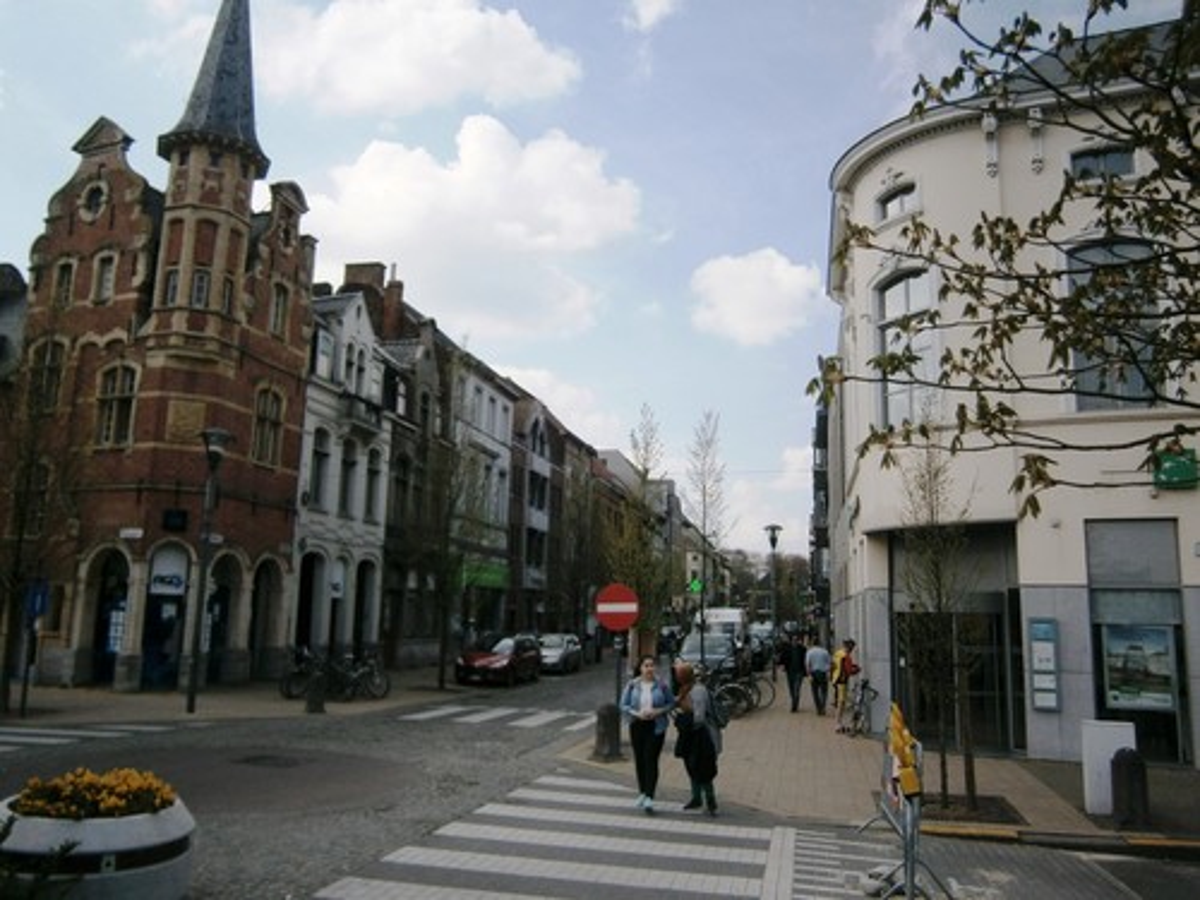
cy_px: 450
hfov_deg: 67.3
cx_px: 600
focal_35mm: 26
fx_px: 901
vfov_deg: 53.1
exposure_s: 1/1600
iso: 80
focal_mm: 4.7
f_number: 2.8
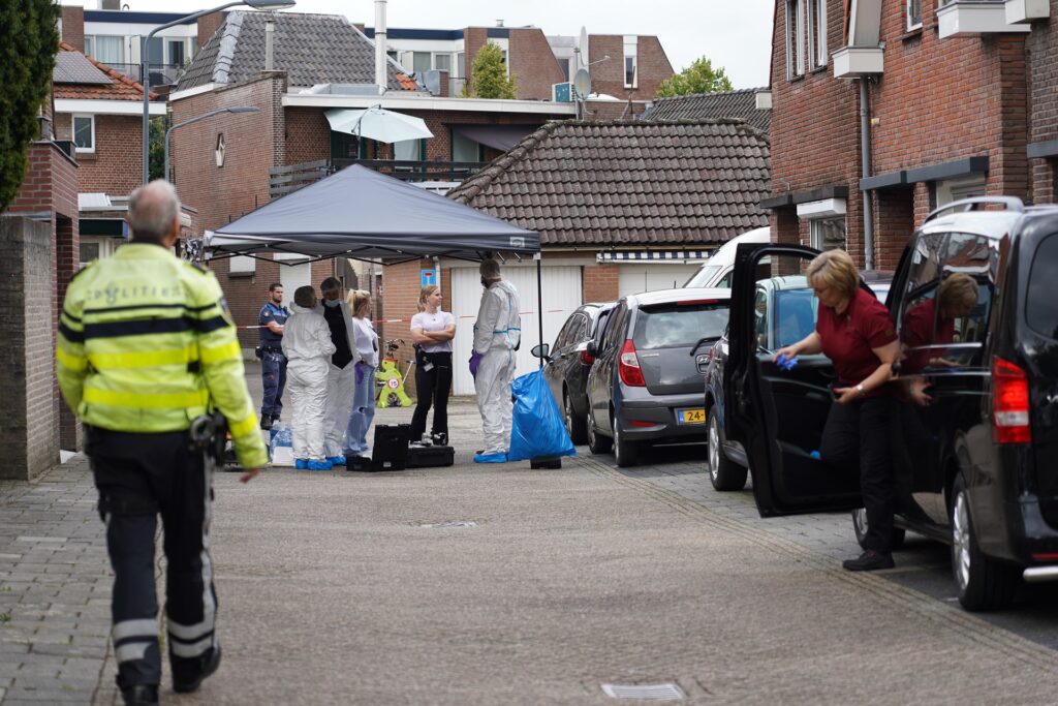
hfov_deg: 19.5
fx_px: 3086
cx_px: 529
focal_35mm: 105
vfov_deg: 13.0
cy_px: 353
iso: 100
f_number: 4.5
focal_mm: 105
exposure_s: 1/160
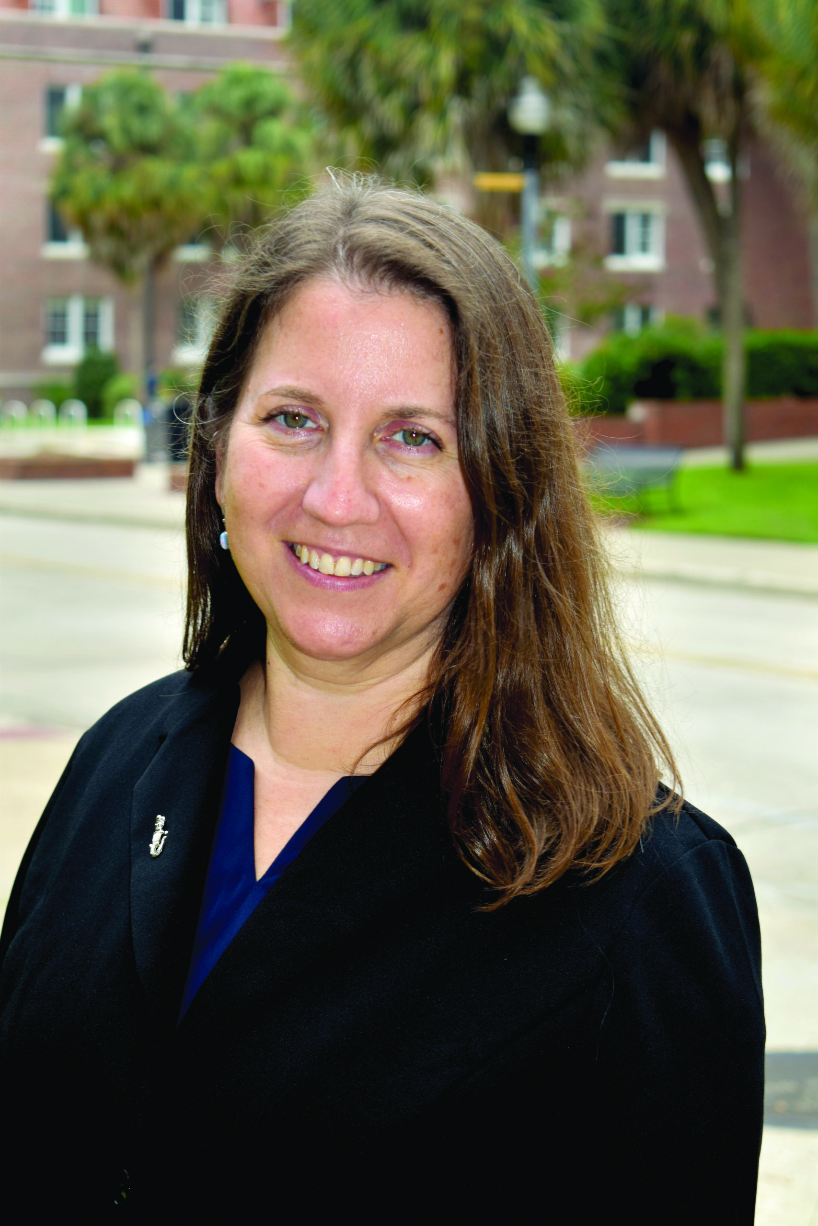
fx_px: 2811
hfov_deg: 16.6
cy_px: 613
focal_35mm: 82
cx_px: 409
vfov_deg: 24.6
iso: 100
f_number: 5.6
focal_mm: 55
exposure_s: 1/100
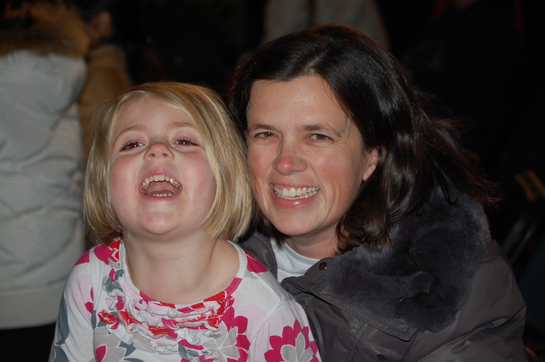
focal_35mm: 82
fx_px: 1248
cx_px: 272
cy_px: 181
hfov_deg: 24.6
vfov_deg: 16.5
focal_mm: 55
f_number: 4
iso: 400
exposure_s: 1/60
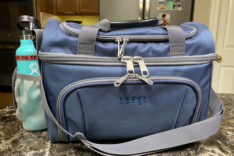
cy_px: 75
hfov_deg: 65.5
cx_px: 117
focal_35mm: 28
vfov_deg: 46.4
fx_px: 182
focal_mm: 4.25
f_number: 1.8
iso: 64
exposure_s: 1/60
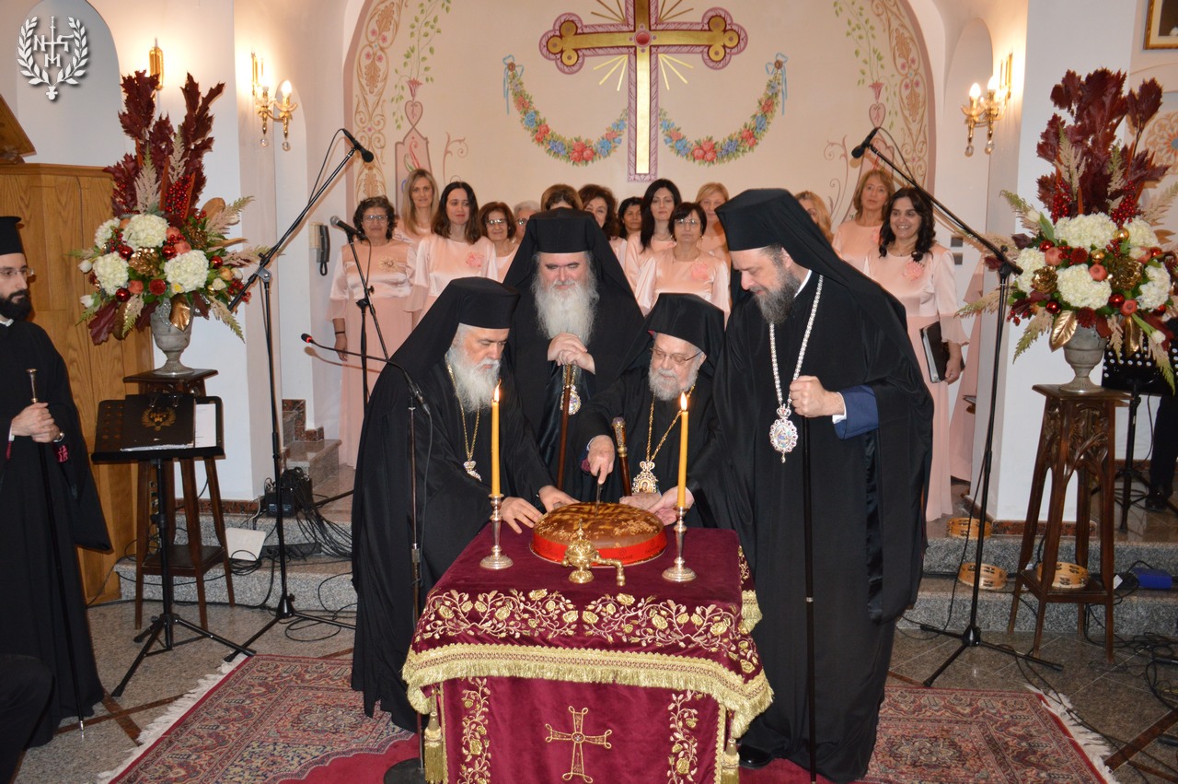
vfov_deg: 43.5
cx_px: 589
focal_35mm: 30
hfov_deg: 62.0
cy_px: 392
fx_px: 981
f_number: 3.5
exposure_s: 1/60
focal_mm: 20
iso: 800
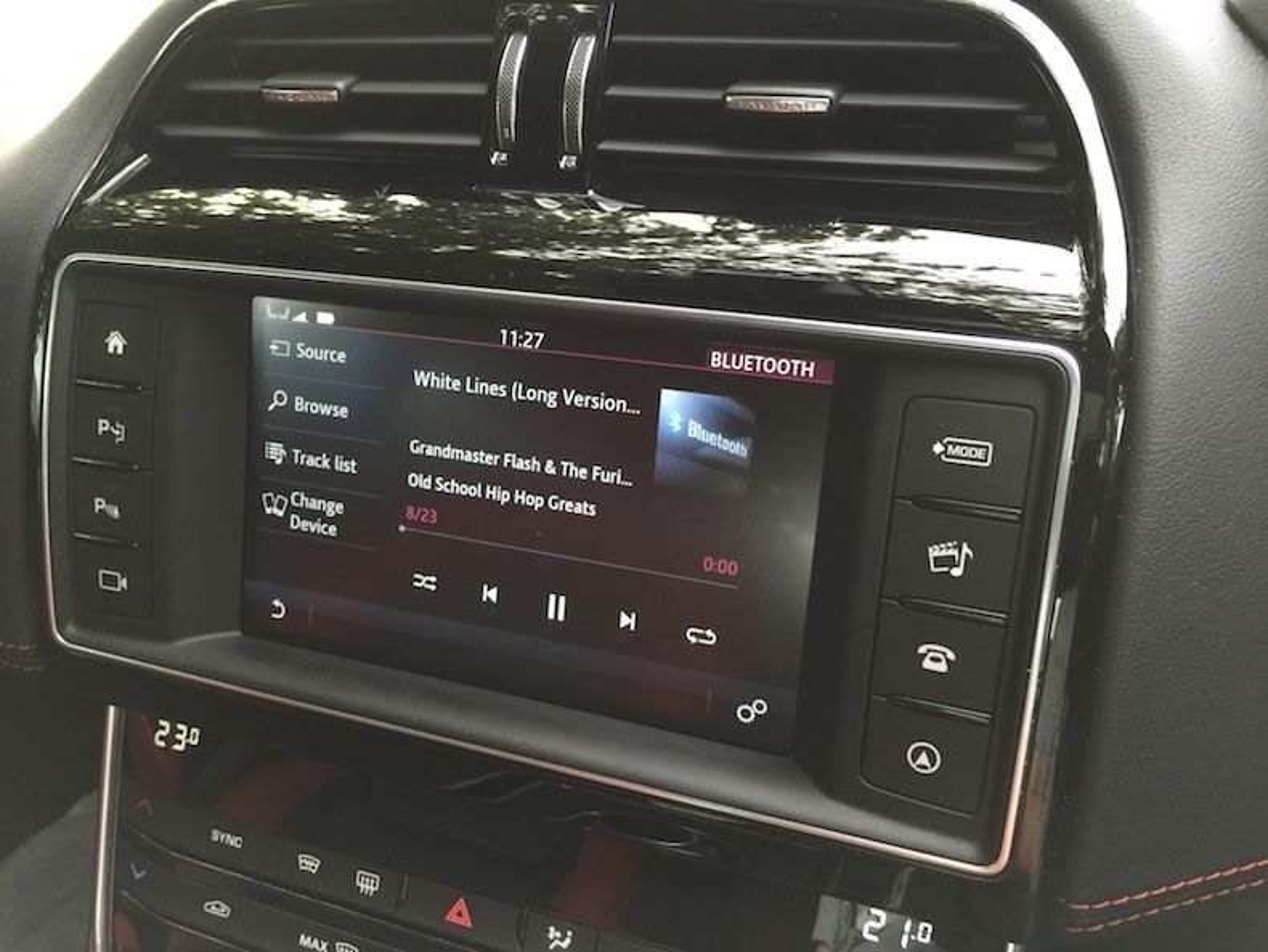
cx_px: 634
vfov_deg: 48.3
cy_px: 476
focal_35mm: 29
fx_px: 1063
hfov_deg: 61.6
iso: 32
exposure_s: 1/30
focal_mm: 4.15
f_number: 2.2
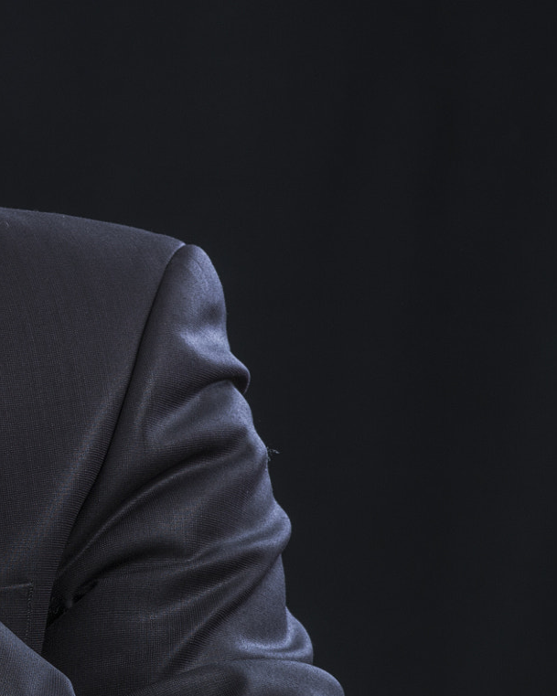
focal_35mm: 265
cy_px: 440
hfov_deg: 5.8
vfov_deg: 7.3
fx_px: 5460
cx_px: -295
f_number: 16
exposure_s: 1/160
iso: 100
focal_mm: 105
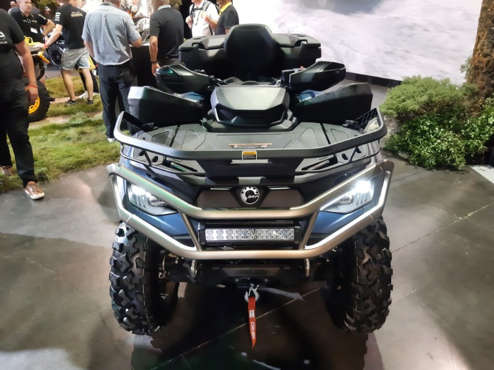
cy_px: 185
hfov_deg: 67.4
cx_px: 247
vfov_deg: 53.0
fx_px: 371
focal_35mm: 26
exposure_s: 1/50
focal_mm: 3.93
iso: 400
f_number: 1.7
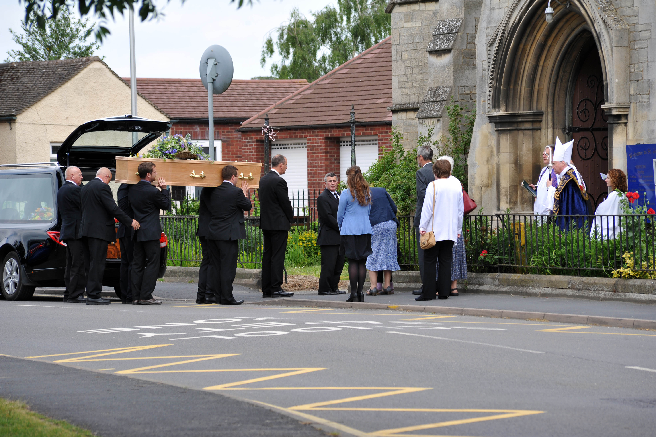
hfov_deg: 10.6
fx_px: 3551
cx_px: 328
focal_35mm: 195
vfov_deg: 7.0
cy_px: 218
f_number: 9
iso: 400
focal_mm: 195
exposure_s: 1/320
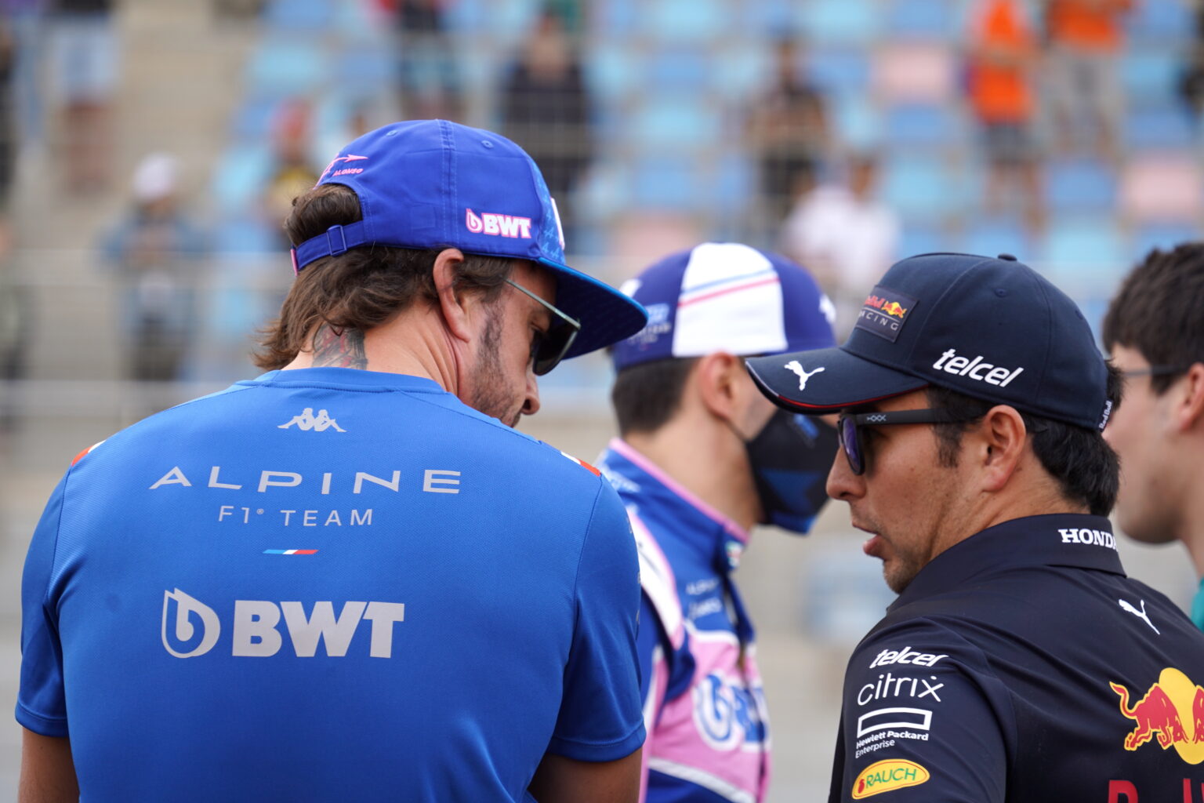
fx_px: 6354
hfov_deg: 10.8
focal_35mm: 190
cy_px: 402
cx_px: 602
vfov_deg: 7.2
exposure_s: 1/200
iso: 200
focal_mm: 190
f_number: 5.6
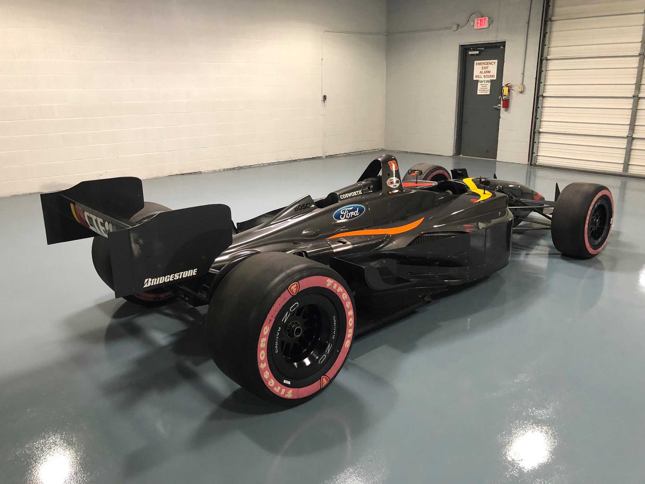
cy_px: 242
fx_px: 522
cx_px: 322
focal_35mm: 28
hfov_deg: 63.4
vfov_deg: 49.7
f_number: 1.8
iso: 80
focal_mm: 4
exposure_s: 1/15
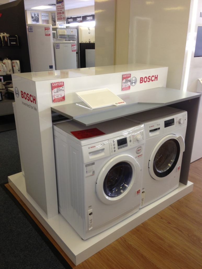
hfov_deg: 43.0
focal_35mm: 33
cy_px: 134
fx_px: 257
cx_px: 101
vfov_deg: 55.3
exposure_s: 1/24
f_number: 2.4
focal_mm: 4.13
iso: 50
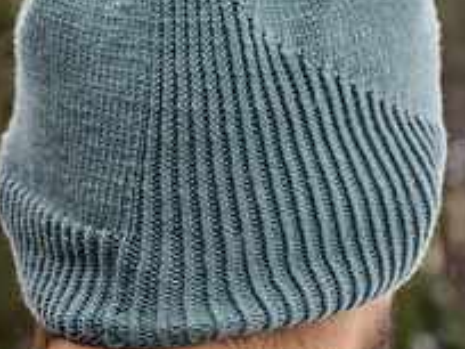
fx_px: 2284
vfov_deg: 8.7
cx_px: 214
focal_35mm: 170
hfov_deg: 11.6
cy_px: 106
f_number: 4.5
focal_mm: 48
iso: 100
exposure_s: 1/125
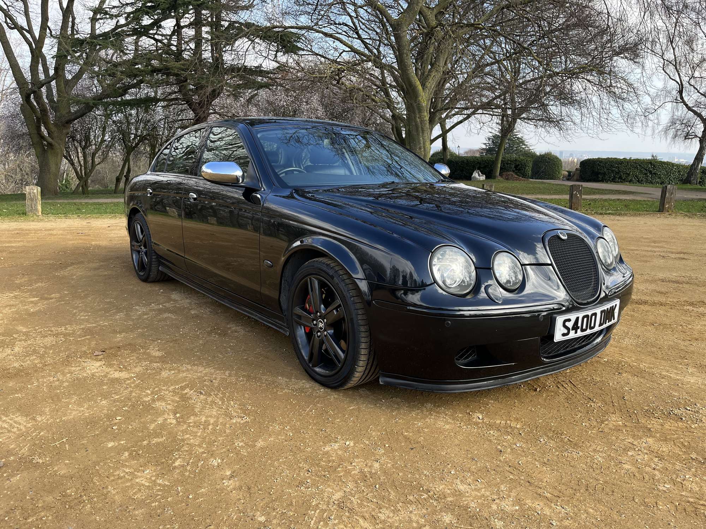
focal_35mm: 26
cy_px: 264
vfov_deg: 53.1
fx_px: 530
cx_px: 353
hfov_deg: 67.3
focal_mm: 5.1
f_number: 1.6
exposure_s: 1/569
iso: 50
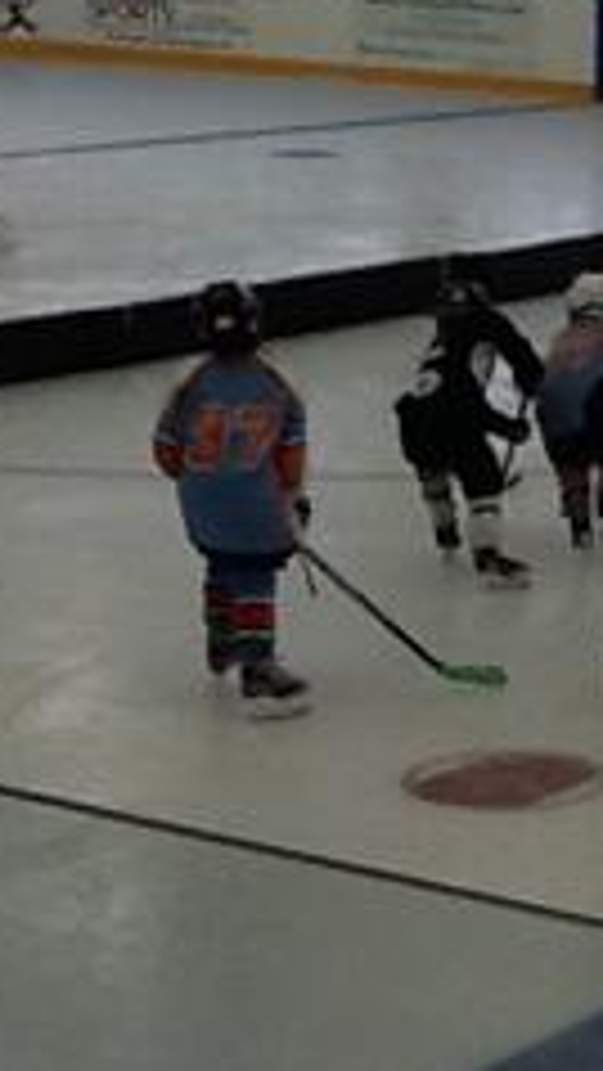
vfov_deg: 23.9
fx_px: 2500
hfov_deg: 12.5
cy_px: 234
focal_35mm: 88
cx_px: 1102
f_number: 2.4
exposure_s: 1/120
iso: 100
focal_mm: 2.03
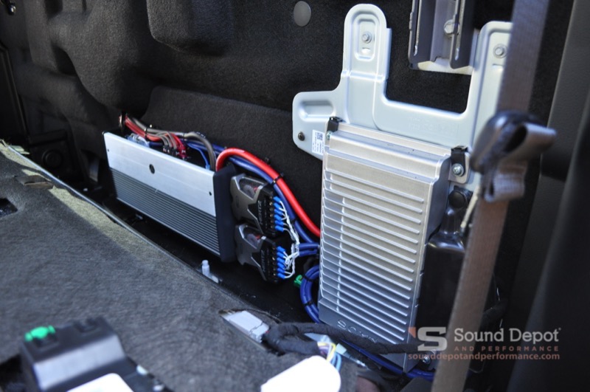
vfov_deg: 47.8
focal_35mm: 27
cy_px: 196
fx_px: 442
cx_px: 295
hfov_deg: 67.5
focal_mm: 18
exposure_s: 1/60
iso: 800
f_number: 4
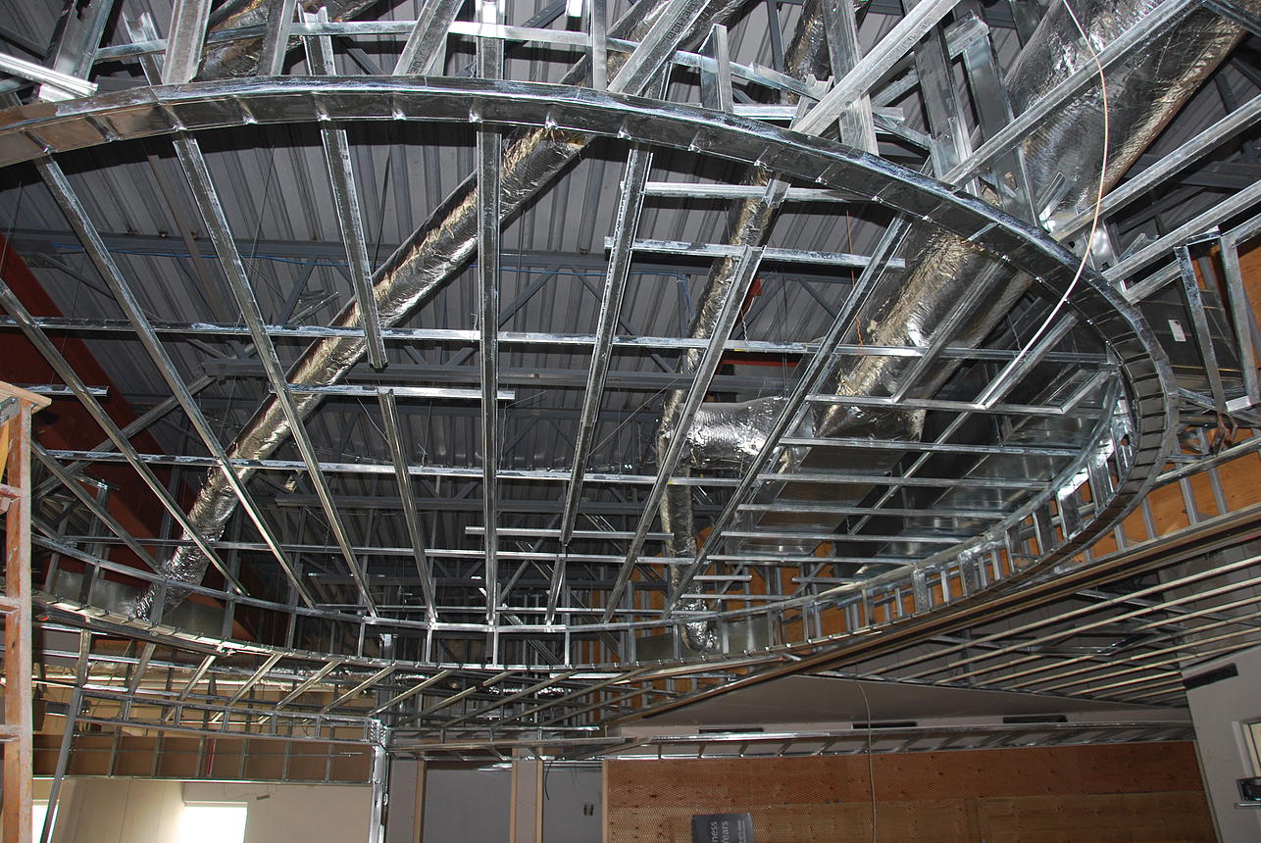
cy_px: 422
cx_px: 630
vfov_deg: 48.0
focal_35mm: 27
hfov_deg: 67.3
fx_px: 947
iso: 200
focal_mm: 18
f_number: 3.5
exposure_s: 1/60
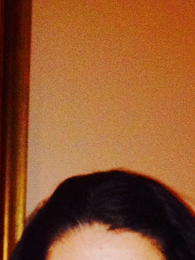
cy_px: 529
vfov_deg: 12.1
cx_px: -20
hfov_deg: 10.2
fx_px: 1083
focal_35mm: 144
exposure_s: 1/16
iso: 125
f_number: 2.4
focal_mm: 4.28
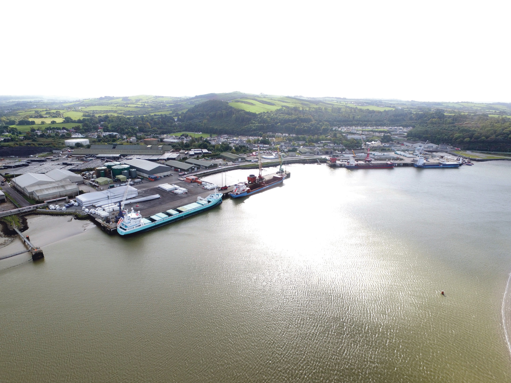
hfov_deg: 81.7
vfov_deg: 66.0
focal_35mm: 20
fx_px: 295
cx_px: 256
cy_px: 192
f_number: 2.8
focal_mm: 3.61
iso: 100
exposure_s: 1/301
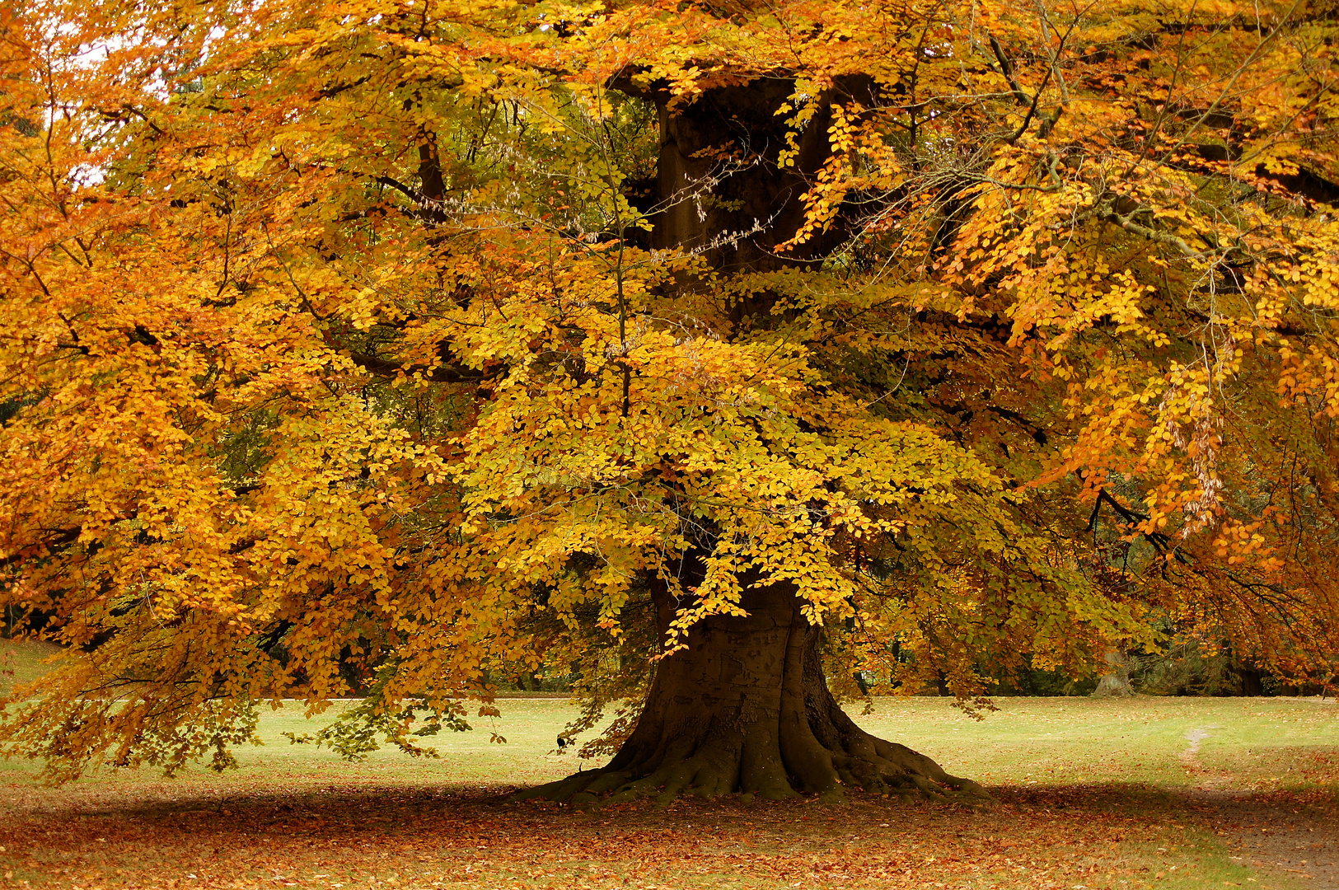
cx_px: 670
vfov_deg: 16.5
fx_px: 3065
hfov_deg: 24.6
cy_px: 445
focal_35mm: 82
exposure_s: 1/100
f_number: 4
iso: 200
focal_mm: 55
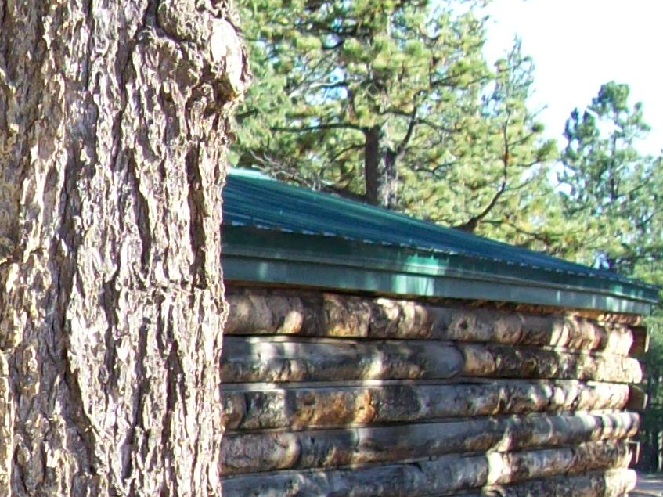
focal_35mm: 121
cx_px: -337
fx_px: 2317
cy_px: 537
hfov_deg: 15.1
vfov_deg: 12.1
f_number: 2.7
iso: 80
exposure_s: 1/205
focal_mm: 6
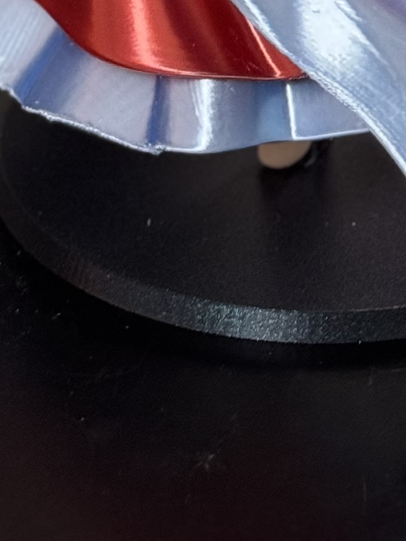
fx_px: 3035
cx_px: 335
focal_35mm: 194
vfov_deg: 9.8
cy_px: -381
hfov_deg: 7.6
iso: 320
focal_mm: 6.76
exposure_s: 1/40
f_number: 1.78
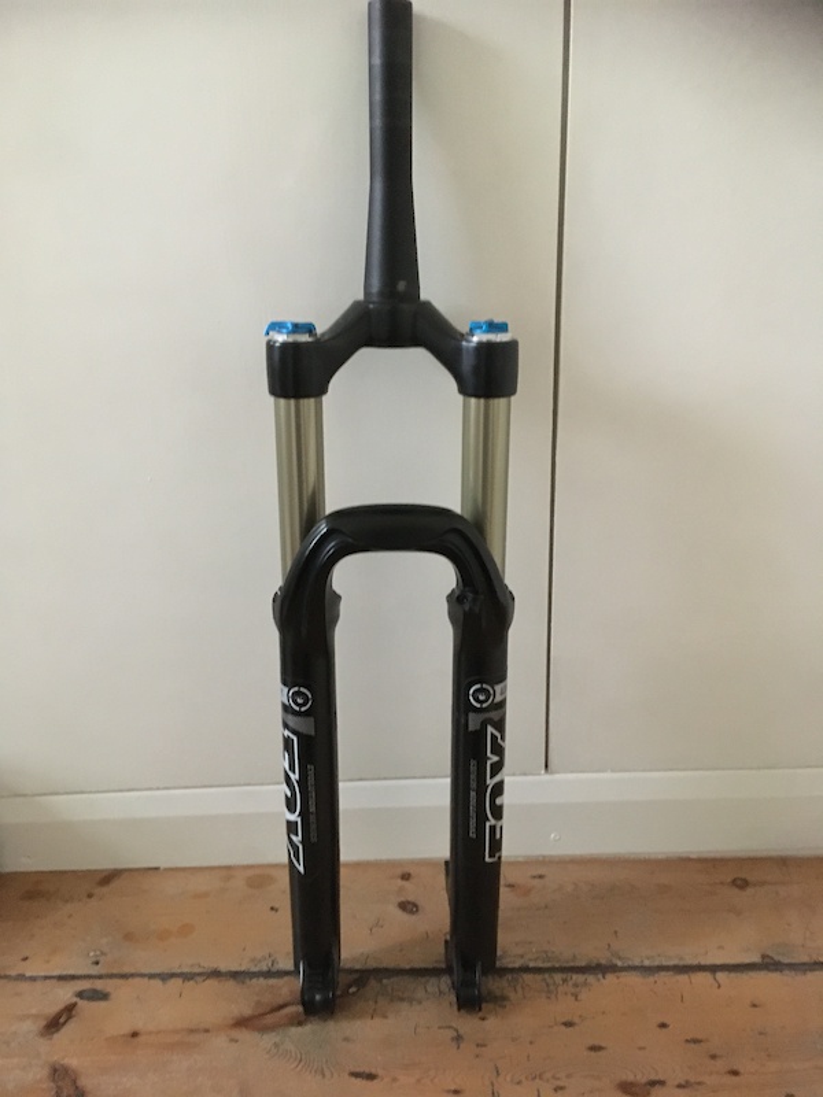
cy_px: 548
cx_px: 412
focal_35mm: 29
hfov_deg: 48.2
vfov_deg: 61.7
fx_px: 919
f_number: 2.2
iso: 500
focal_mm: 4.15
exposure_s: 1/17
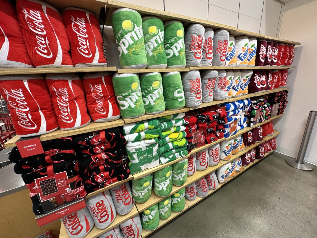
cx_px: 158
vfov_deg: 85.7
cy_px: 119
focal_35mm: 14
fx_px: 128
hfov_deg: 102.1
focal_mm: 2.22
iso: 125
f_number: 2.2
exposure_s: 1/120
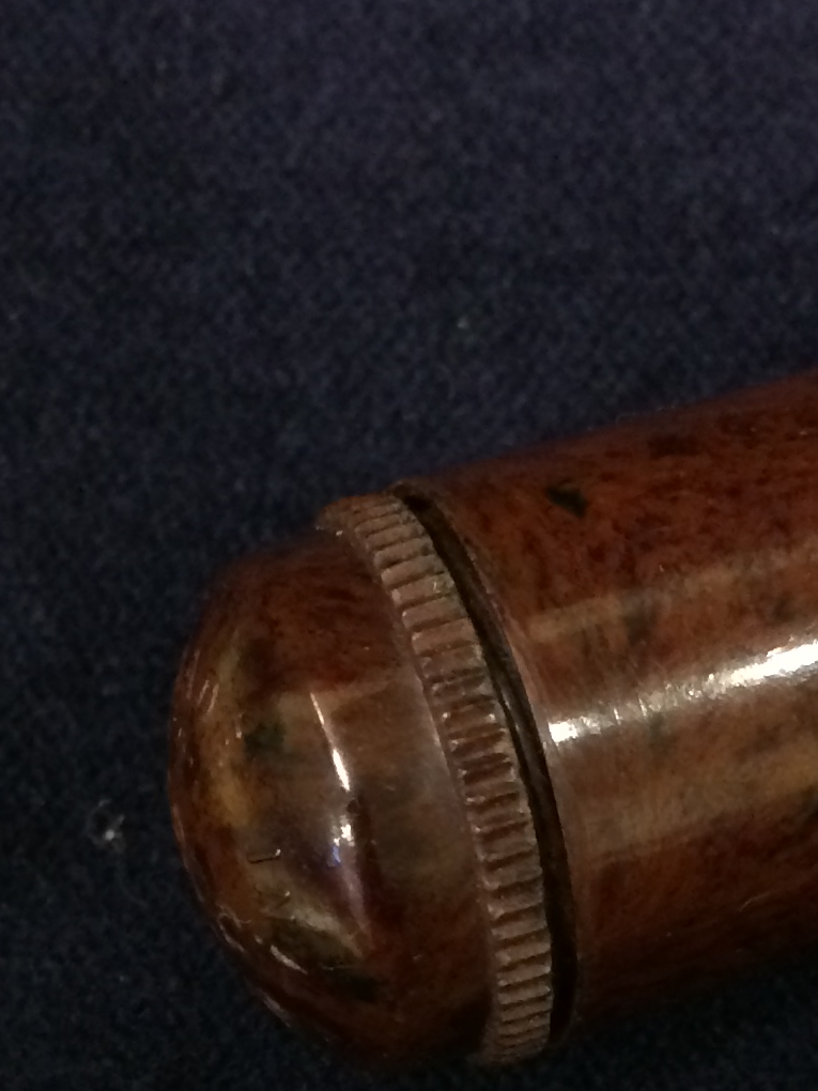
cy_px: 1245
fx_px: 3025
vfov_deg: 19.5
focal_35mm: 96
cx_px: 259
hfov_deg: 15.4
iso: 320
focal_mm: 4.12
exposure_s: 1/20
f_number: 2.2
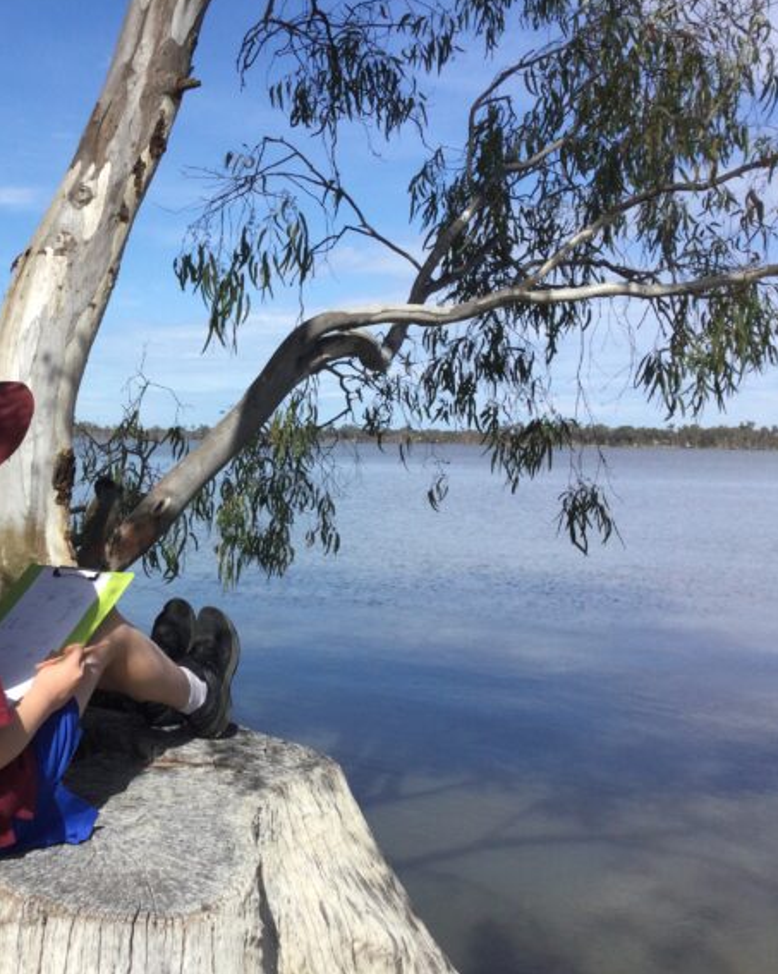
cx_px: 161
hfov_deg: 35.4
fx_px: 1181
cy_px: 483
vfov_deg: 44.8
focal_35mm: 41
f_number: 2.4
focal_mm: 3.3
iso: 25
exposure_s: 1/1508
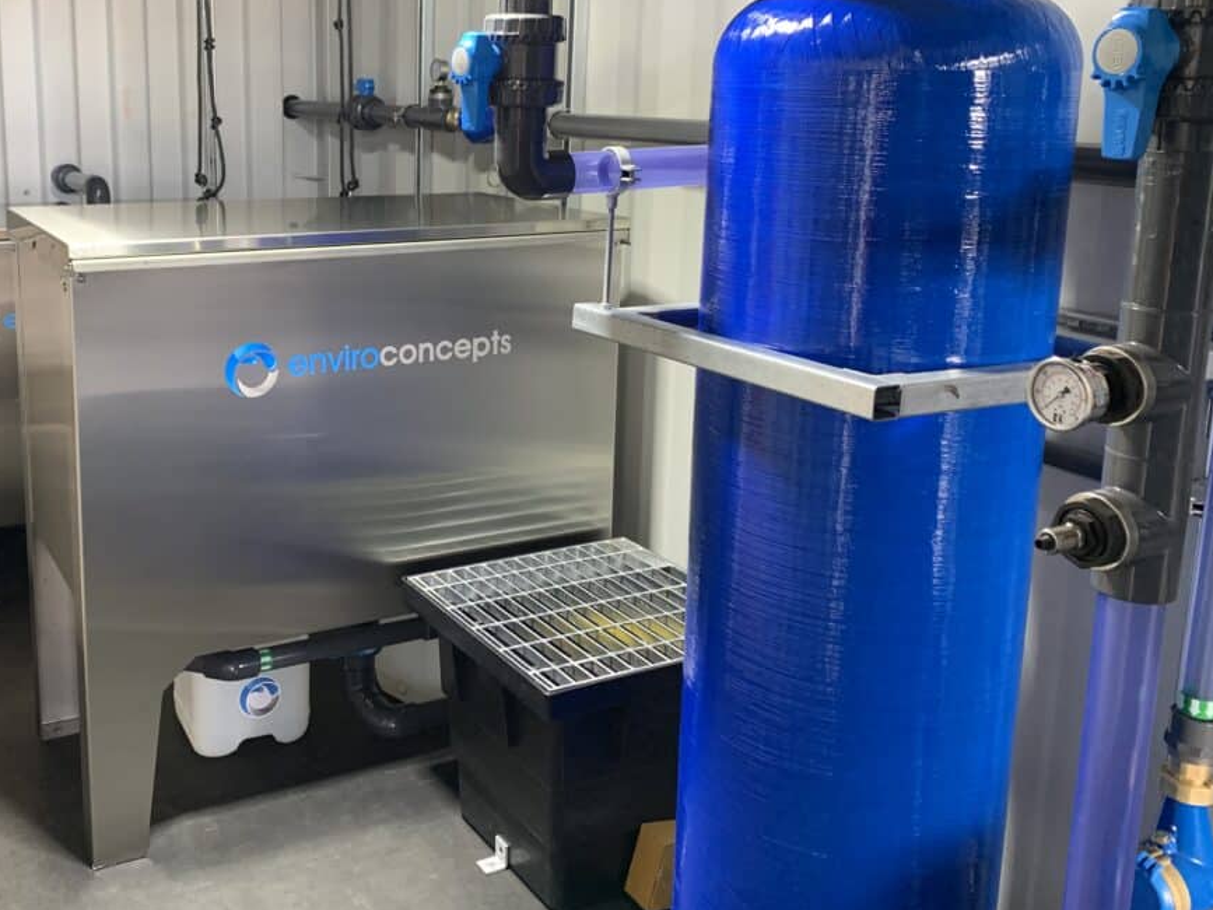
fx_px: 1261
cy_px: 335
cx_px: 430
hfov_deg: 50.7
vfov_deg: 39.4
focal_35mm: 36
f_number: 1.8
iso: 125
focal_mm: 4.25
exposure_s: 1/50
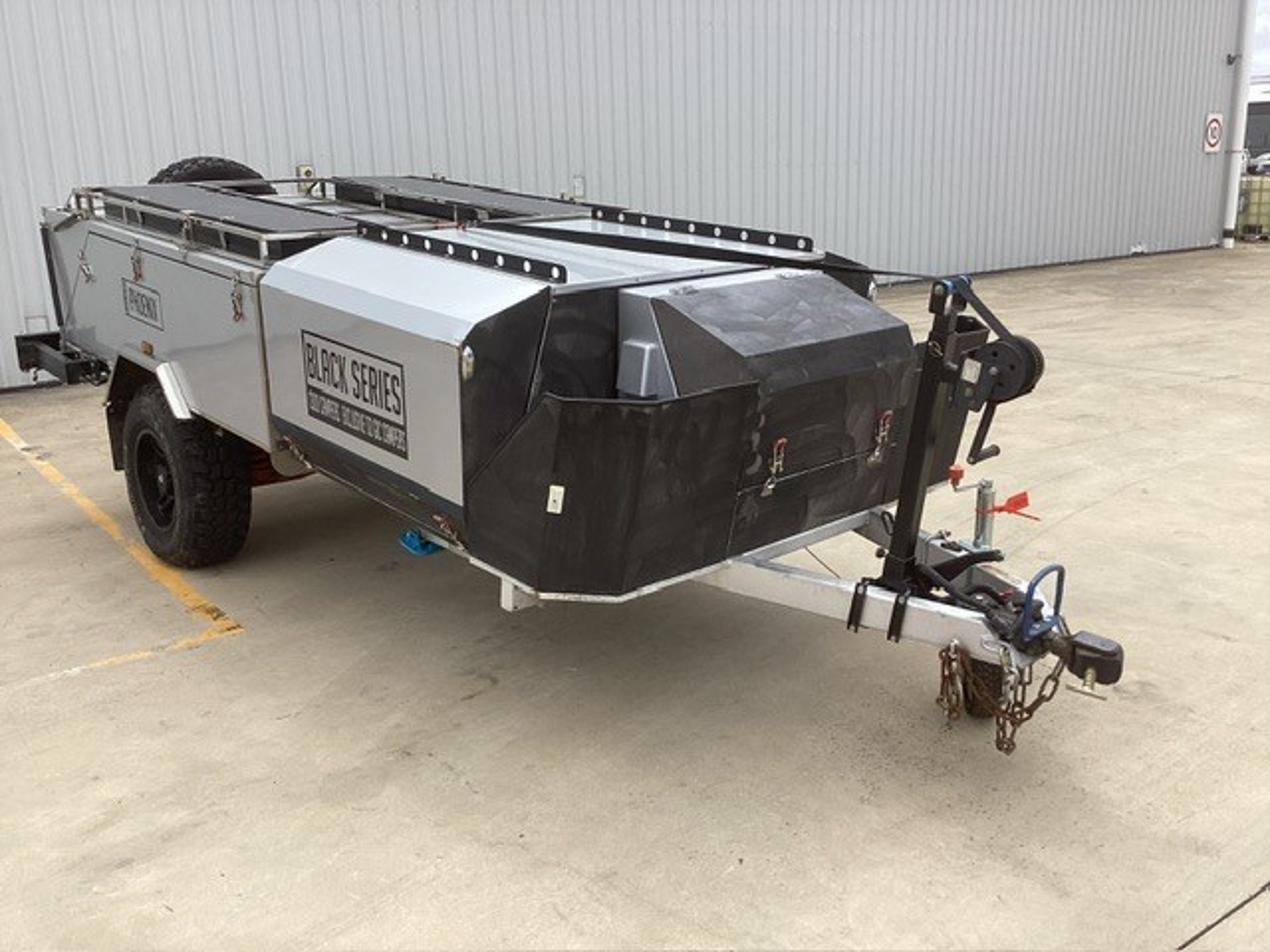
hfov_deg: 58.4
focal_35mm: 31
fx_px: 1137
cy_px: 476
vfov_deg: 45.4
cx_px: 635
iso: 25
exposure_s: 1/867
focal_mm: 3.3
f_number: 2.4
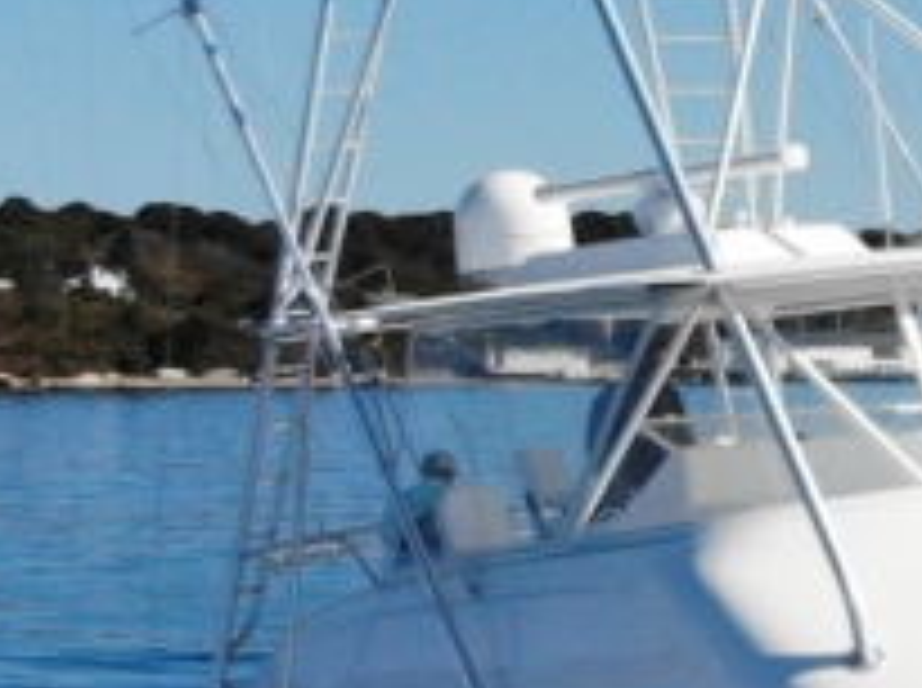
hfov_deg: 10.7
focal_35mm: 169
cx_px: 1824
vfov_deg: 8.8
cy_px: 360
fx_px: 4493
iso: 100
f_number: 2.8
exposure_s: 1/1600
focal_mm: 4.5
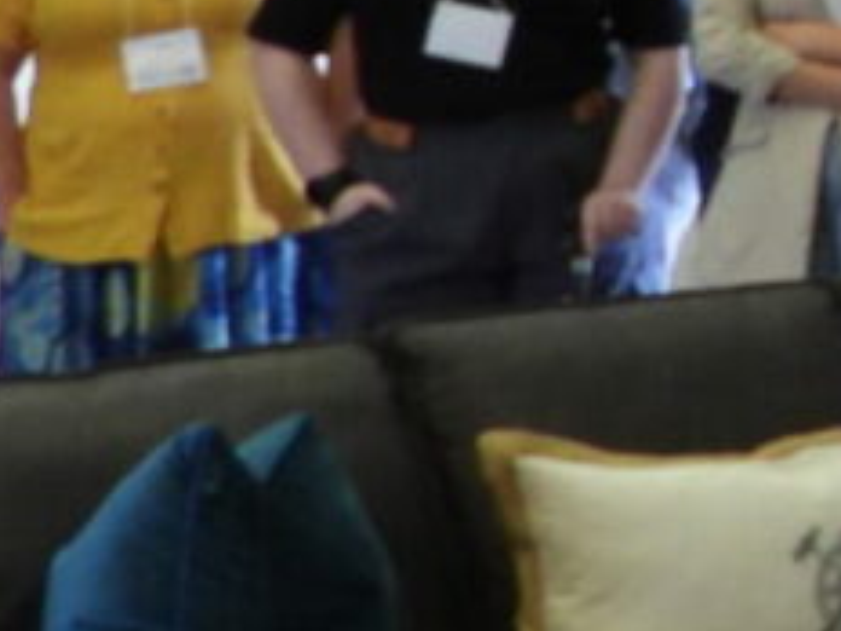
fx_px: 4835
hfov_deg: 8.3
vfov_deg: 7.3
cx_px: 2592
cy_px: -348
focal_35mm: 199
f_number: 3.2
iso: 180
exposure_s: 1/30
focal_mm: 5.4
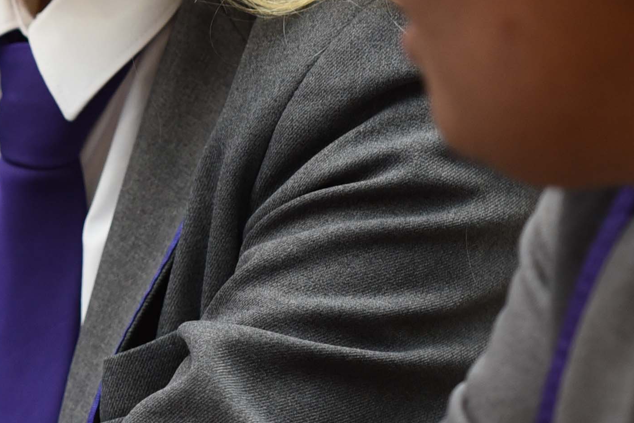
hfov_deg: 3.7
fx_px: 9794
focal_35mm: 556
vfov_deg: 2.5
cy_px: -114
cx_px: -27
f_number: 3.2
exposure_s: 1/125
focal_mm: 130
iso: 800
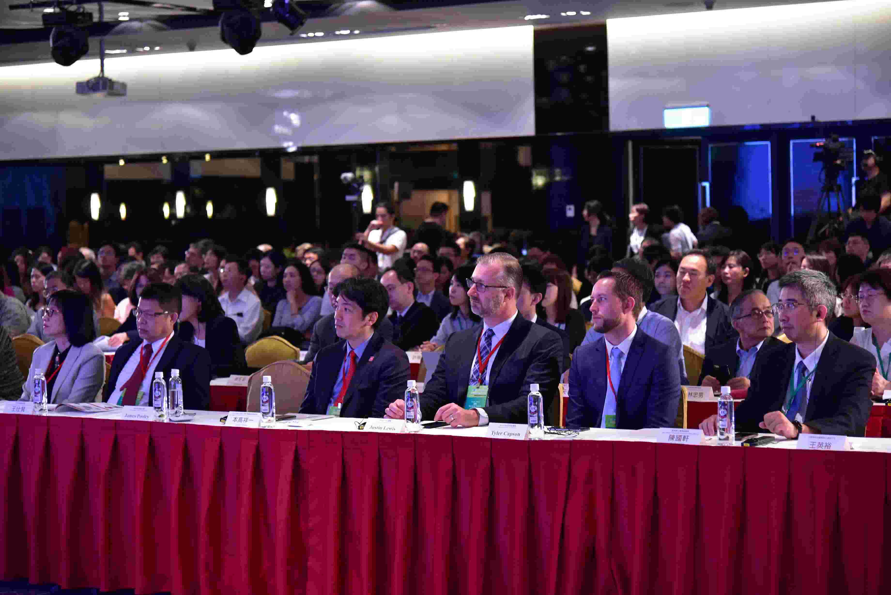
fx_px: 1931
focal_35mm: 78
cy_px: 298
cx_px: 446
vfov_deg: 17.5
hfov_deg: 26.0
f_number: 4
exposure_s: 1/80
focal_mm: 78
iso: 3200
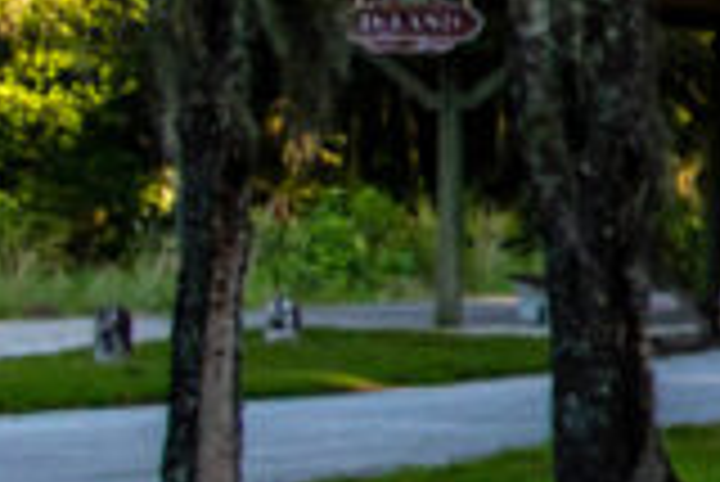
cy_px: -1074
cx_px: 2830
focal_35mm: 224
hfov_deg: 7.1
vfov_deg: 5.7
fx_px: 4484
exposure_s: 1/800
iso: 400
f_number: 6.3
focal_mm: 28
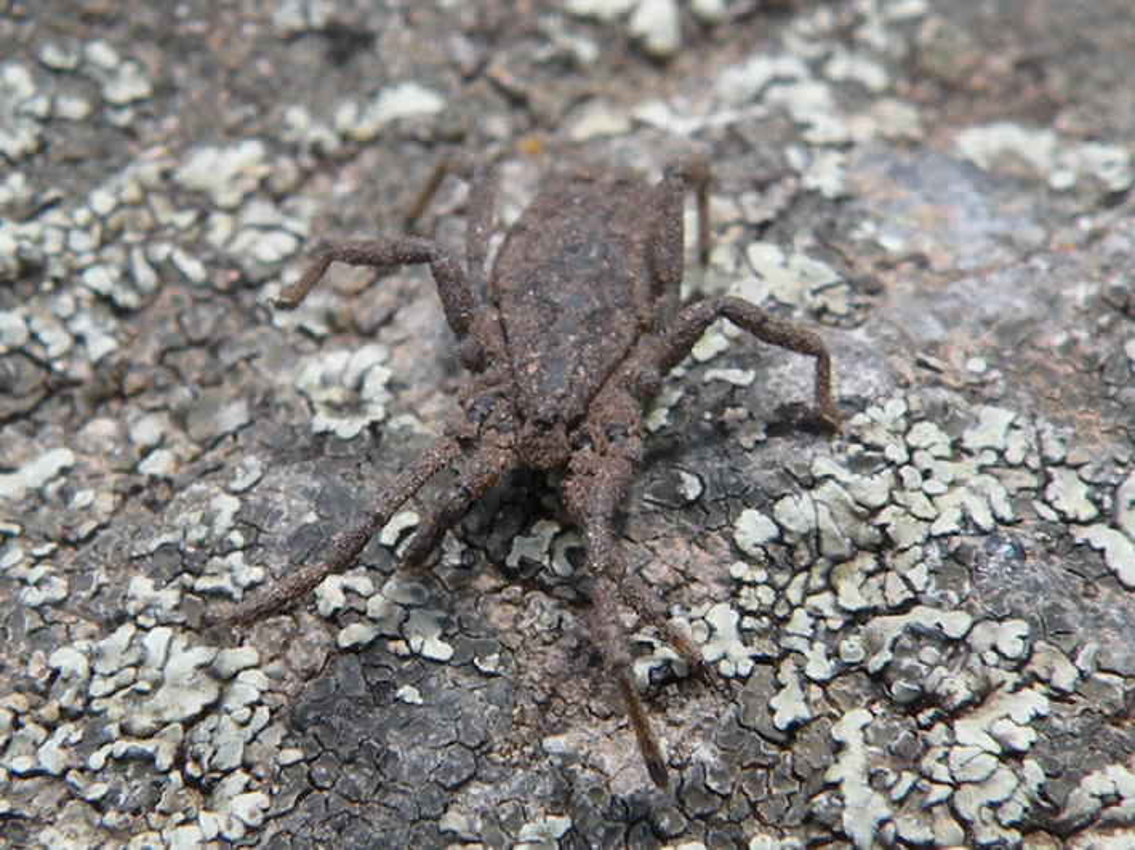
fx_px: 1376
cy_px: 425
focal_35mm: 42
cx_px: 568
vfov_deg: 34.3
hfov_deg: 44.8
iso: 64
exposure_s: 1/175
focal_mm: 7.4
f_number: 5
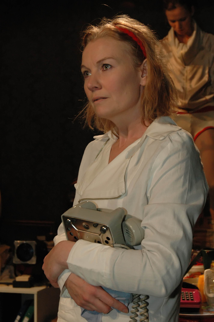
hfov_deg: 18.9
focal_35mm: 72
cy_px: 161
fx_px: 643
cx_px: 107
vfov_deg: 28.1
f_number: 6.3
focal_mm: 48
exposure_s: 1/60
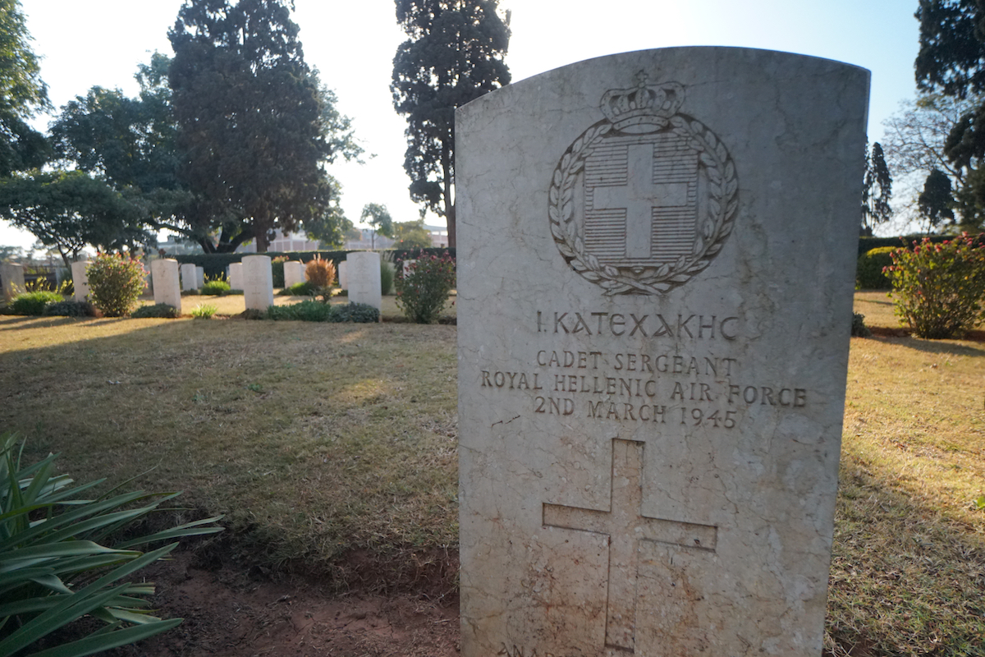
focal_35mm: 18
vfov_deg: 67.4
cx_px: 492
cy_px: 328
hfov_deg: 90.0
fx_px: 492
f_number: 4
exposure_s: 1/160
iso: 2500
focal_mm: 12
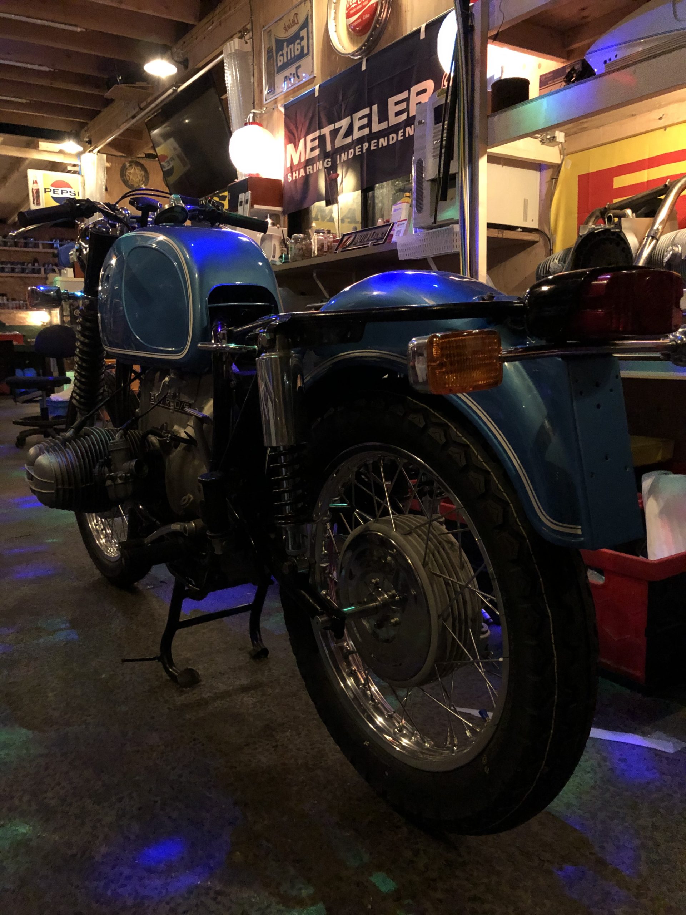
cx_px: 343
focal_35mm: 28
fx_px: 740
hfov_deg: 49.7
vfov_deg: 63.4
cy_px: 458
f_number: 1.8
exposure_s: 1/4
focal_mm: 4
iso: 250
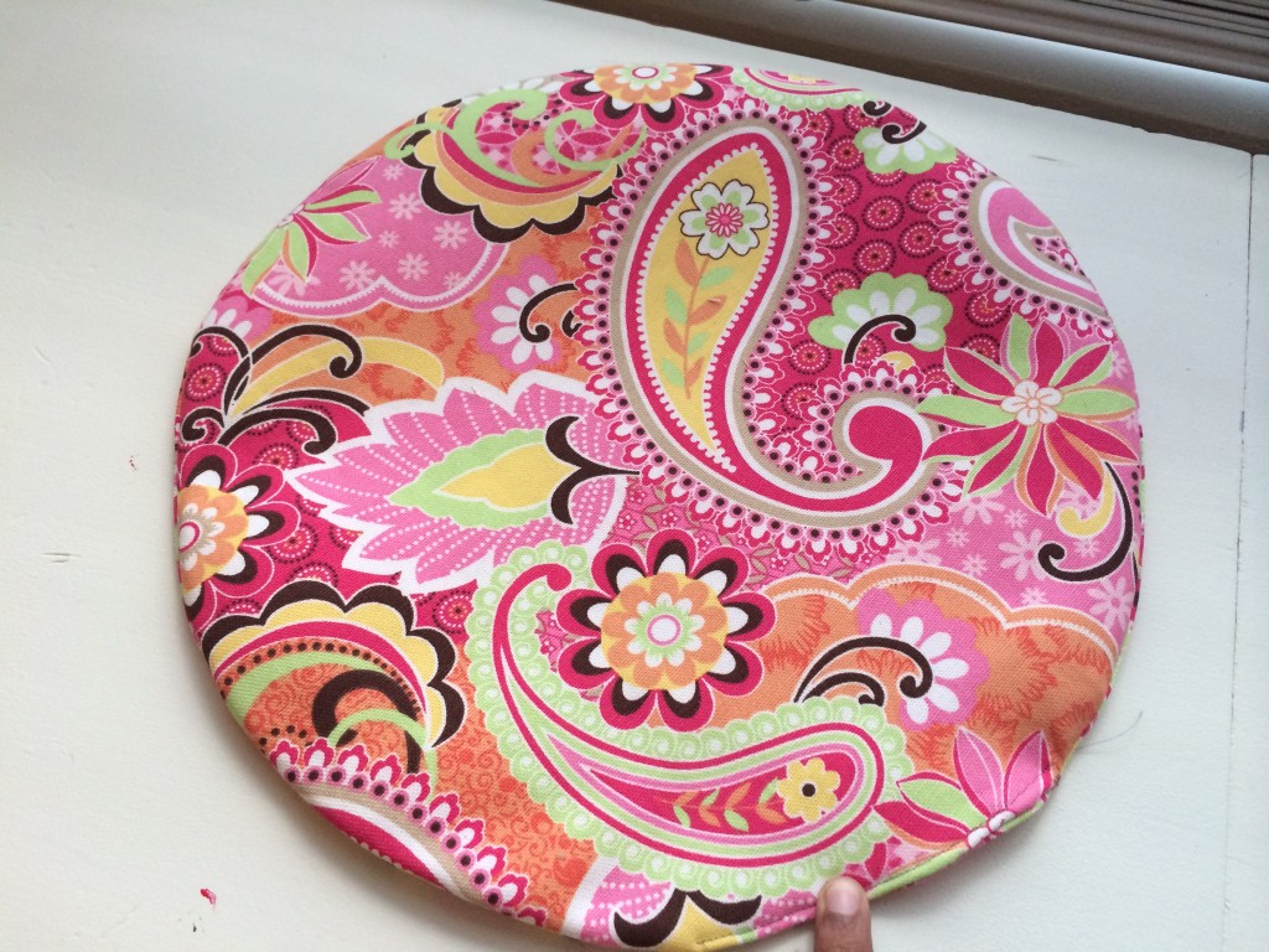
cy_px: 476
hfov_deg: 60.0
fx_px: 1100
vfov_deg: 46.8
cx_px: 634
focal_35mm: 30
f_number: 2.2
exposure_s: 1/30
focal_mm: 4.12
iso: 125
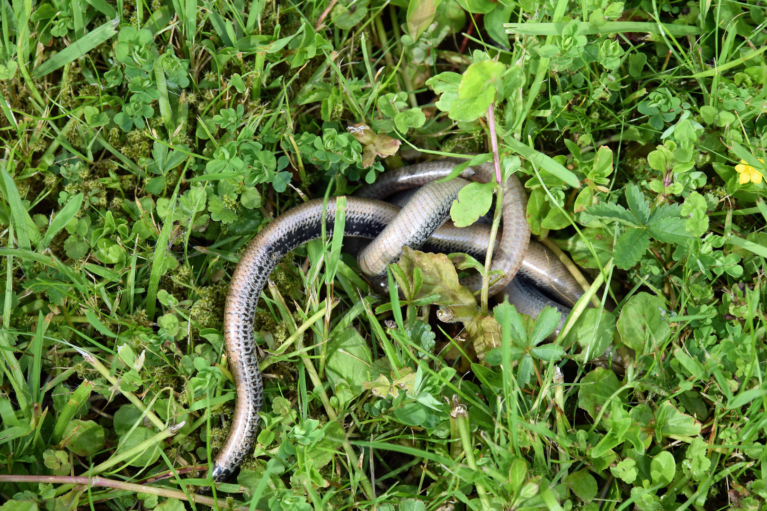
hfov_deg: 16.1
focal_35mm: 128
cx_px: 384
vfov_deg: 10.8
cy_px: 256
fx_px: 2716
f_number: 8
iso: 400
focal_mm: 85
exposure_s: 1/250
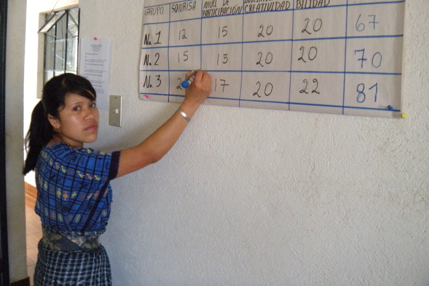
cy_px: 134
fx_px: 441
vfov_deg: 36.0
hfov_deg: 51.9
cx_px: 213
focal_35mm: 37
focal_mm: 5.9
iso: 498
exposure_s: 1/8.7
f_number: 3.8
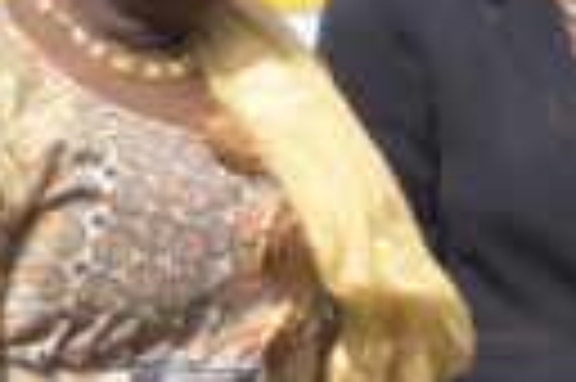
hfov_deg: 3.4
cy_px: -458
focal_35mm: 599
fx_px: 9572
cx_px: 837
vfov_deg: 2.3
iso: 100
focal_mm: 50
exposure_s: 1/2500
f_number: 1.8
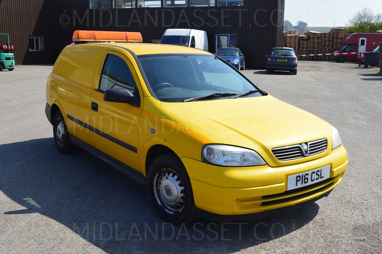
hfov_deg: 53.2
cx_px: 191
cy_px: 127
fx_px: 382
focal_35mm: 36
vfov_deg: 36.8
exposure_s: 1/320
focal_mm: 24
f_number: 11
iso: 400
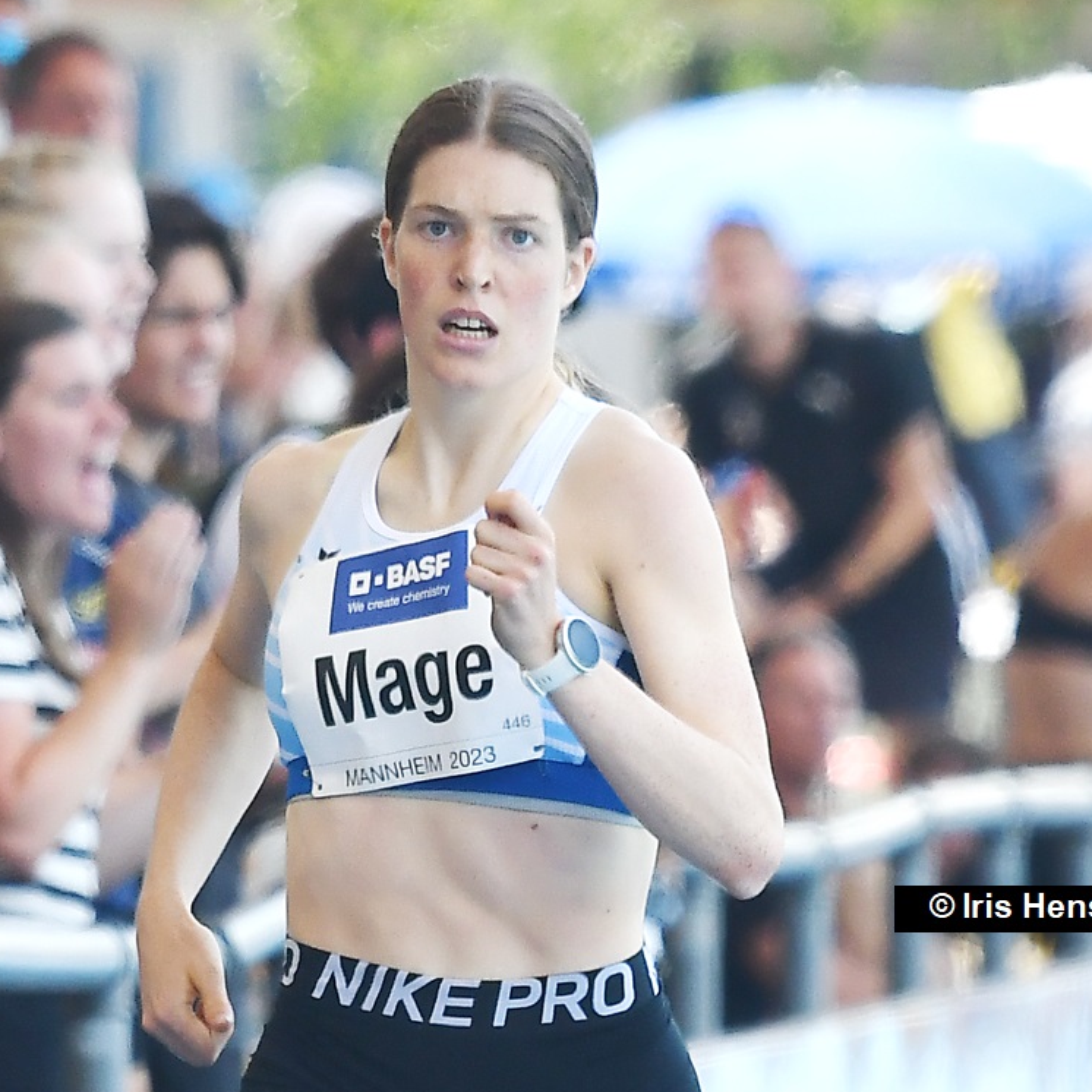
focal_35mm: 615
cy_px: 575
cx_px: 486
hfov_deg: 2.8
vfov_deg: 2.8
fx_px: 21950
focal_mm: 300
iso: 400
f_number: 5
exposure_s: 1/1250
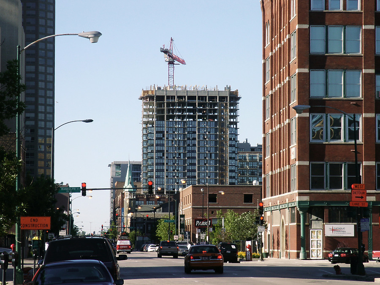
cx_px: 190
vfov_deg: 10.7
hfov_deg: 14.2
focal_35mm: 139
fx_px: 1526
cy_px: 142
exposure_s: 1/125
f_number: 8
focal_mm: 28.22
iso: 64
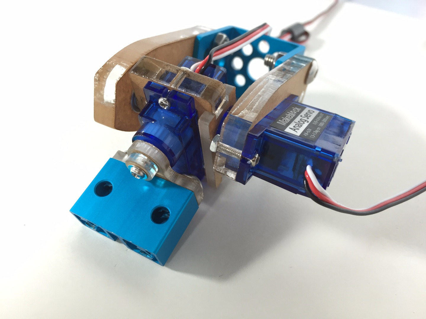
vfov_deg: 48.2
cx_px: 213
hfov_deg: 61.7
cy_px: 160
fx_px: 357
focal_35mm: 29
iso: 80
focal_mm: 4.15
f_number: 2.2
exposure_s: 1/33
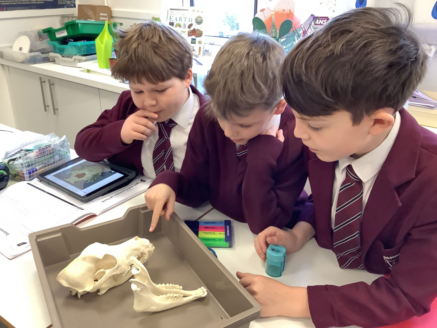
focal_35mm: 31
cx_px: 218
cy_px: 164
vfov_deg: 45.4
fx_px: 391
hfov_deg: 58.4
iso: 200
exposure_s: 1/60
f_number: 2.4
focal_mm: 3.3
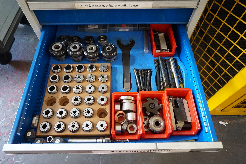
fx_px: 164
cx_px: 123
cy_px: 82
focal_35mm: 24
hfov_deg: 73.7
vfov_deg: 53.1
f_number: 3.5
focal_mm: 16
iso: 3200
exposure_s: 1/30
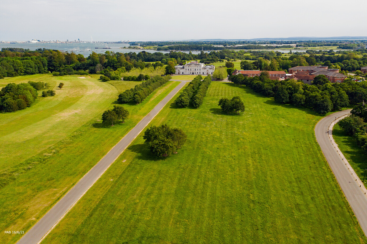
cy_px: 122
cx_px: 184
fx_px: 285
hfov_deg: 65.5
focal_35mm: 28
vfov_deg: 46.3
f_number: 3.2
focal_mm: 10.26
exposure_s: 1/640
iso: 200
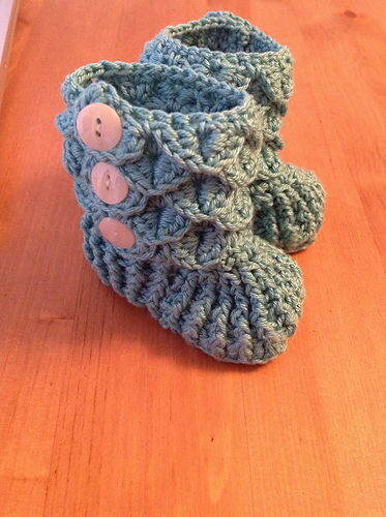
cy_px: 258
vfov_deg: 52.7
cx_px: 193
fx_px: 522
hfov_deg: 40.6
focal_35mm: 35
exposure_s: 1/15
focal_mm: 4.28
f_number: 2.4
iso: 640
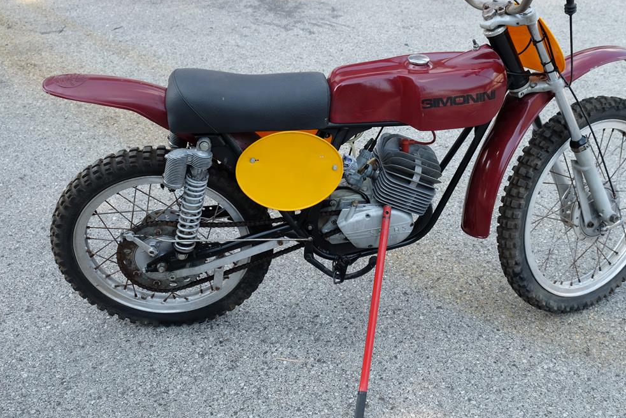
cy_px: 219
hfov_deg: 47.3
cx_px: 352
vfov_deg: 32.6
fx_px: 713
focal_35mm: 41
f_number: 5.6
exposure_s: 1/125
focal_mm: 23.3
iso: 200
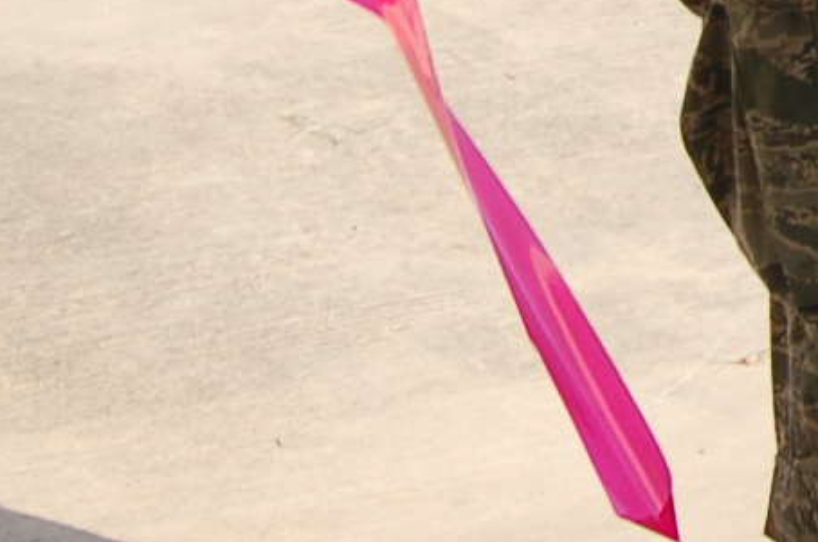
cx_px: 1611
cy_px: -366
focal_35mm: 179
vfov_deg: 7.5
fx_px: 4060
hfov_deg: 10.6
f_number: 8
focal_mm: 24
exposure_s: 1/250
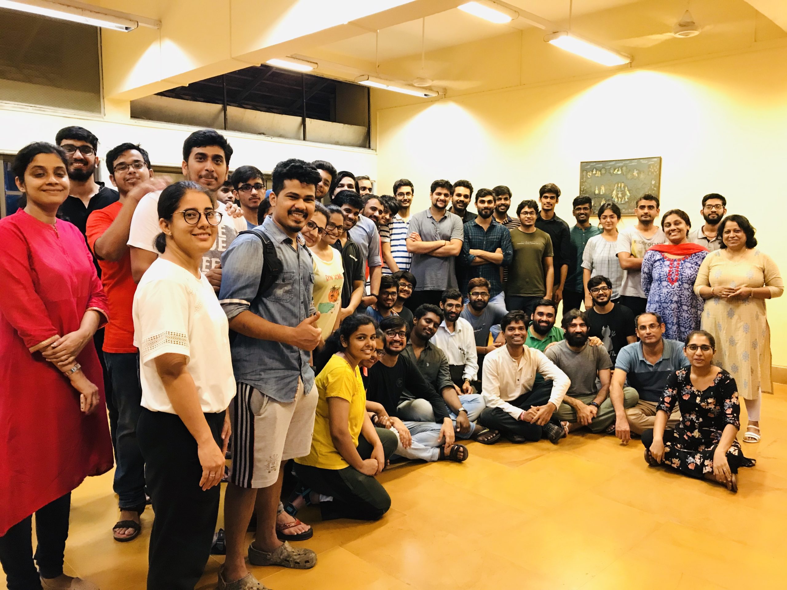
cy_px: 295
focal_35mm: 28
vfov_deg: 49.7
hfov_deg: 63.4
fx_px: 637
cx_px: 394
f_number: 1.8
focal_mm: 3.99
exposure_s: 1/14
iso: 100
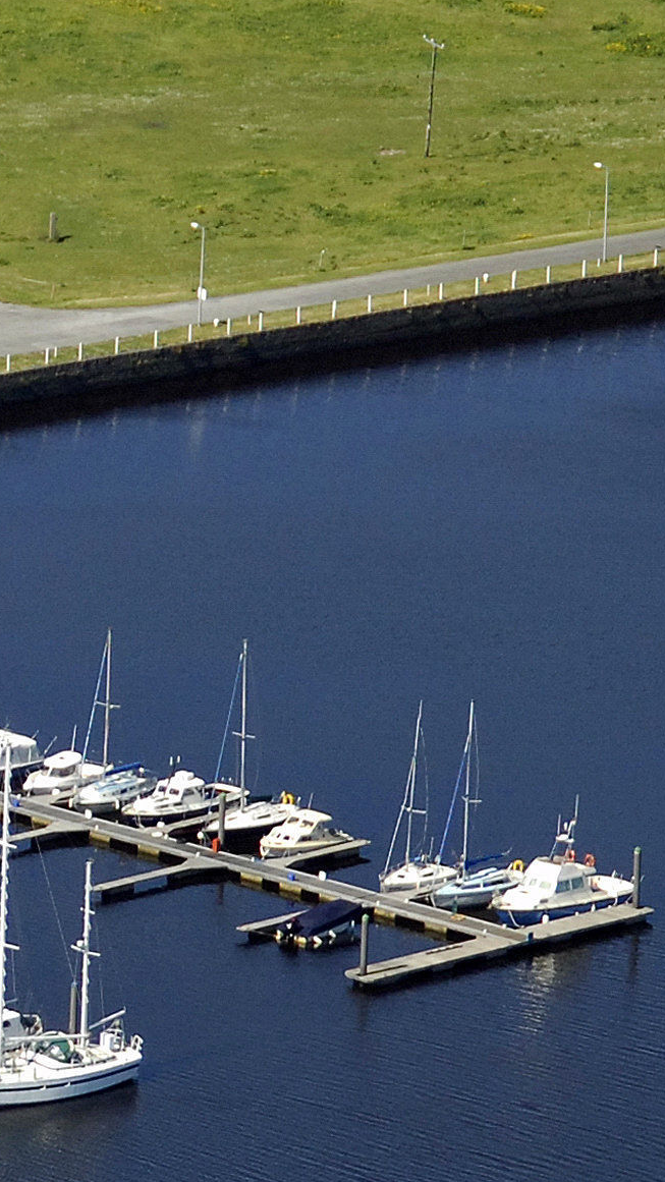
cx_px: -920
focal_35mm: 377
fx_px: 11817
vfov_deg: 5.7
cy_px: 727
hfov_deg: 3.2
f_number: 7.1
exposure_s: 1/1000
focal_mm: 65
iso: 400
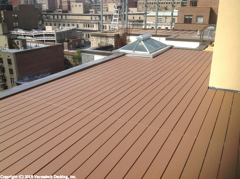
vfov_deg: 40.6
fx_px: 242
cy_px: 90
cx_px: 120
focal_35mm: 35
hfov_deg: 52.7
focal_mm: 4.28
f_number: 2.4
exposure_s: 1/1592
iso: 50
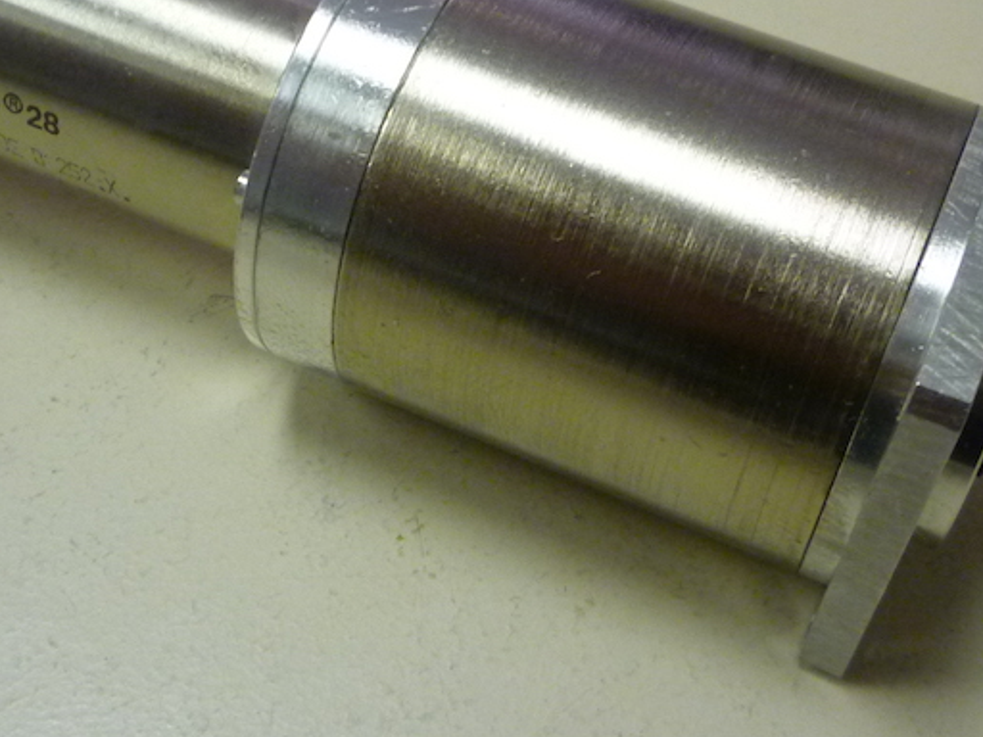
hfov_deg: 33.2
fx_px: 1647
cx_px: 413
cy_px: 263
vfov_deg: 25.1
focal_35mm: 58
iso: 320
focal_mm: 5.2
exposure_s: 1/30
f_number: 3.3
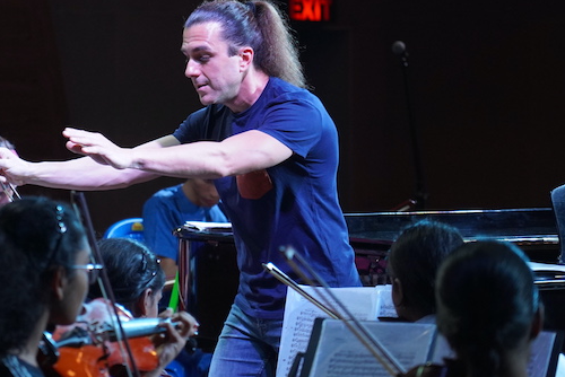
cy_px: 142
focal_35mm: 168
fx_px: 2638
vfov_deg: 8.2
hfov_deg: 12.2
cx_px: 156
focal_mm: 105
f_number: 4
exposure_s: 1/160
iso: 3200
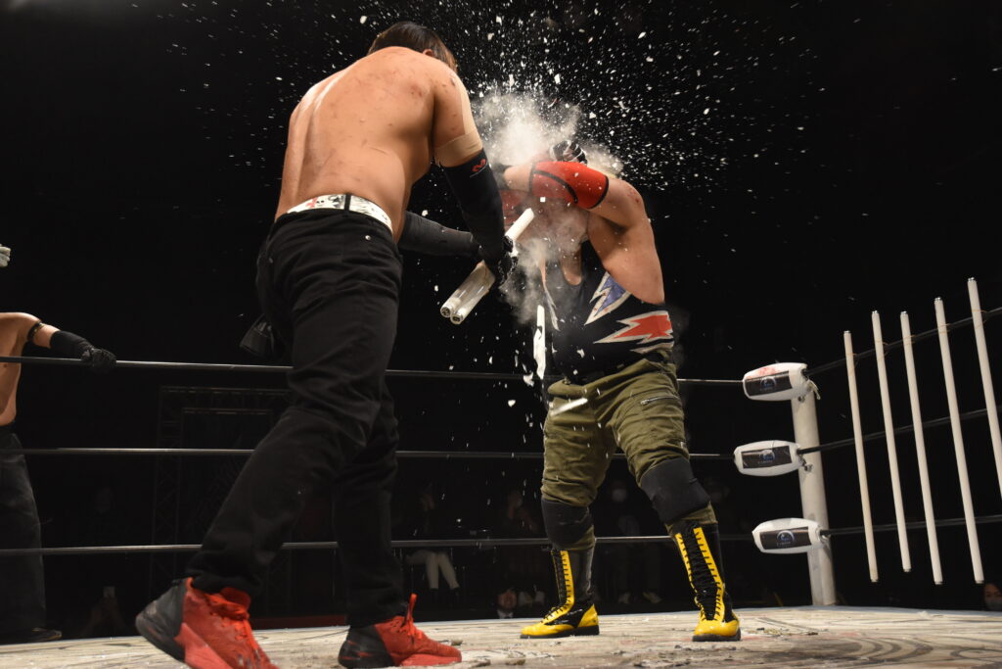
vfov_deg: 35.5
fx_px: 1044
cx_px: 501
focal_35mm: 38
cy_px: 334
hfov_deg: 51.3
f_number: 4
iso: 1600
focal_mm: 25
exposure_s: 1/640
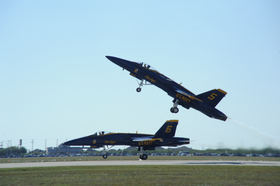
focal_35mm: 200
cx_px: 140
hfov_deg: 10.3
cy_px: 93
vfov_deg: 6.9
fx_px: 1555
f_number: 14
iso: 500
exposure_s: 1/800
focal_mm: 200
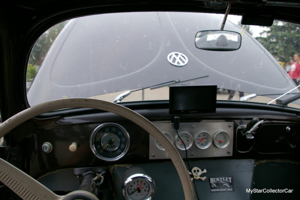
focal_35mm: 32
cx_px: 150
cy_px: 100
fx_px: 263
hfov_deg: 59.5
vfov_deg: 41.8
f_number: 8
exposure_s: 1/90
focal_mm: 21
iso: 200
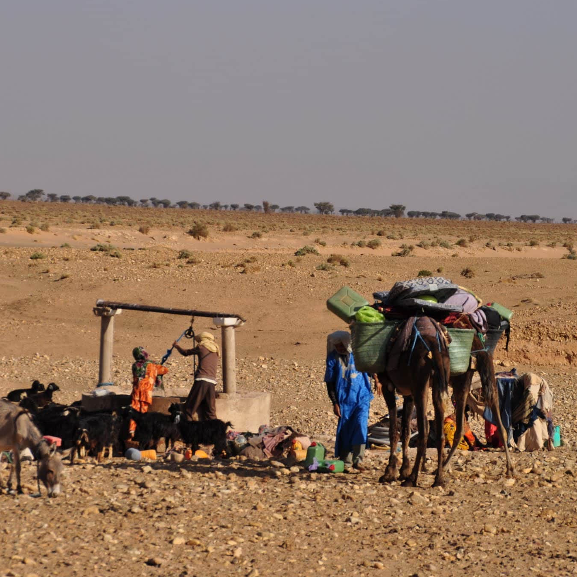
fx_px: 3564
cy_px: 288
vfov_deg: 9.3
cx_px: 294
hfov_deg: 9.3
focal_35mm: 189
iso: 200
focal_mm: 98
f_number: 8
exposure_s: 1/1000
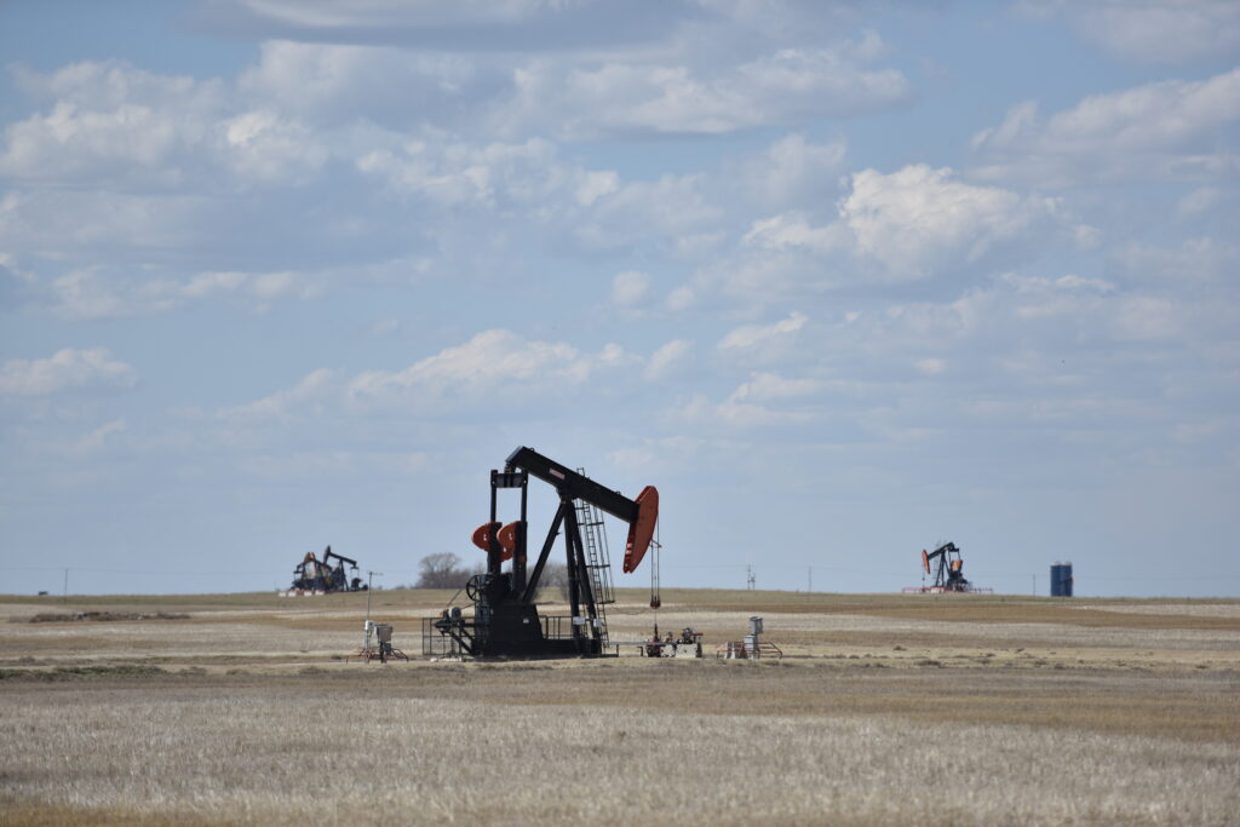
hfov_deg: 10.3
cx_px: 620
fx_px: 6889
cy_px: 414
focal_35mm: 200
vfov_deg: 6.9
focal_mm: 200
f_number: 3.2
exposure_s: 1/4000
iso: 100
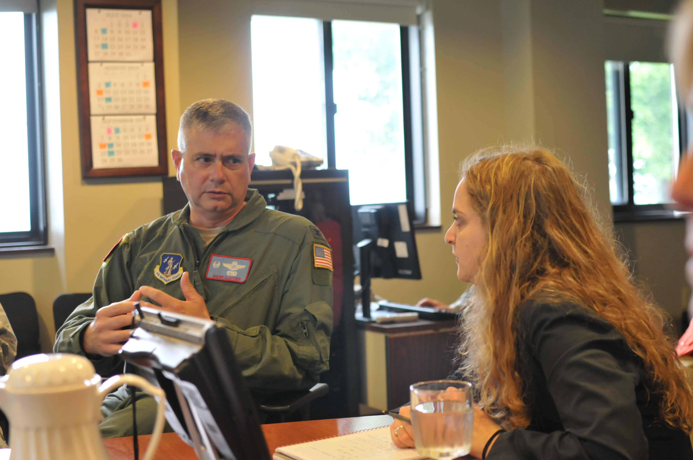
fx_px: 1009
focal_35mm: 52
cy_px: 230
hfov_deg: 37.9
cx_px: 346
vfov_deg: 25.7
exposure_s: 1/60
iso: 800
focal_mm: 35
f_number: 2.8
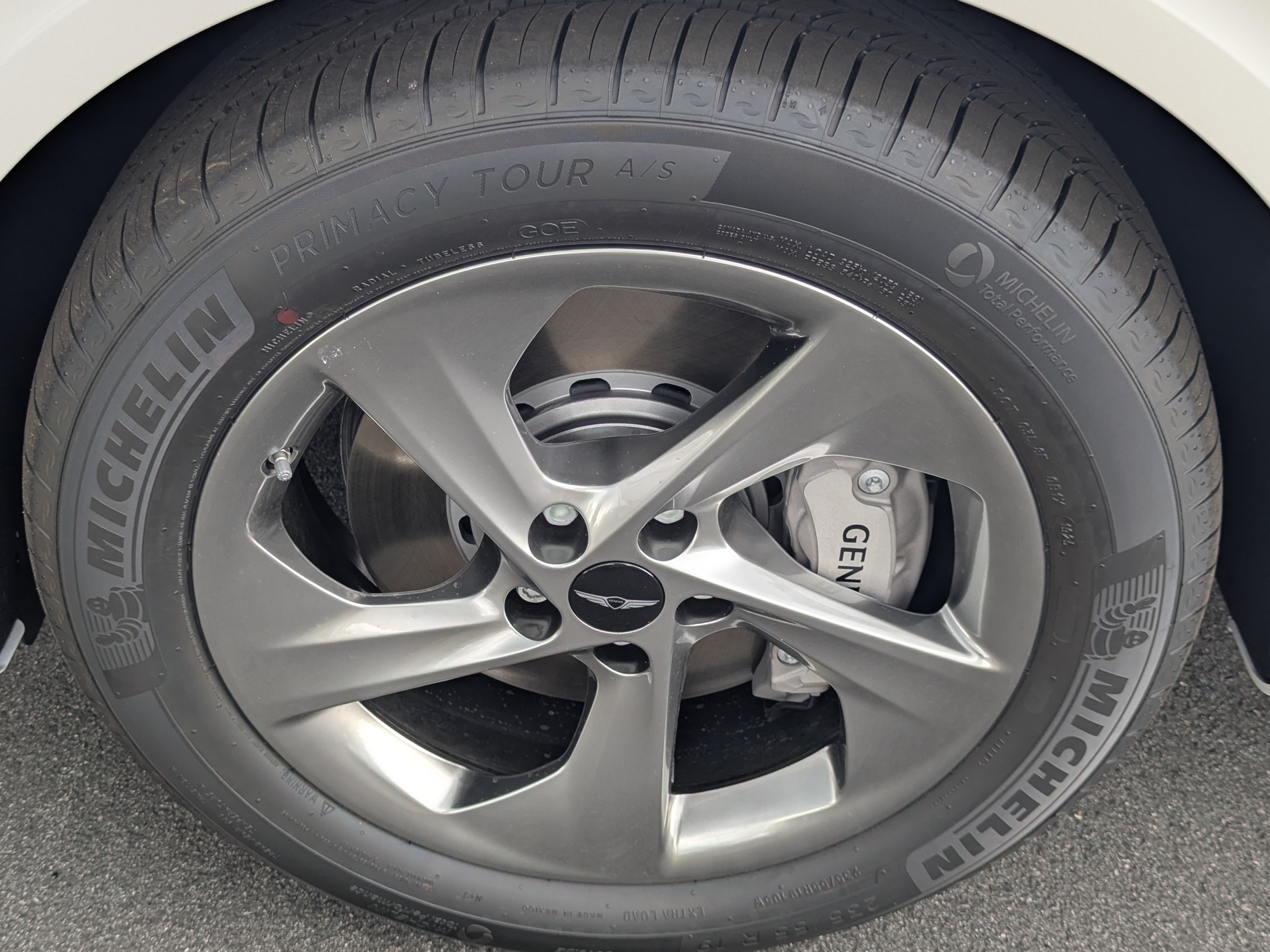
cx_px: 610
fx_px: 1871
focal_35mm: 51
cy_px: 489
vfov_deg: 28.6
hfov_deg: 37.5
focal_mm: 6.81
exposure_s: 1/264
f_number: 1.85
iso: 77
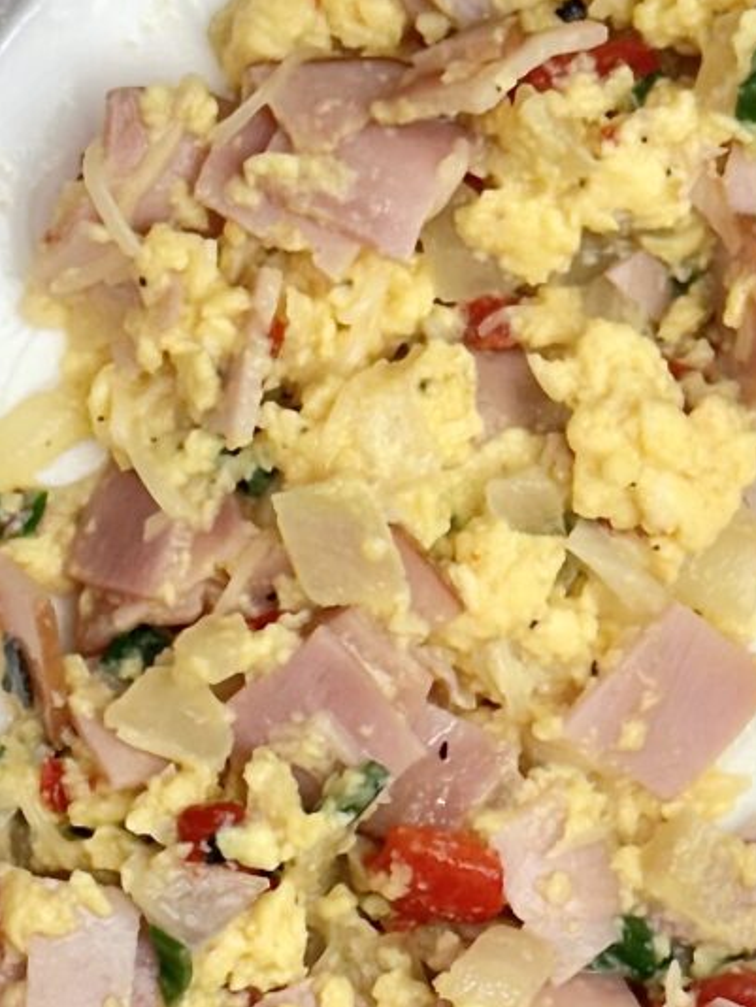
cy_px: 781
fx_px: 5354
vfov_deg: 10.7
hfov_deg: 7.9
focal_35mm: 184
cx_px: 1084
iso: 64
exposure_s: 1/120
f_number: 1.78
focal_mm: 6.86
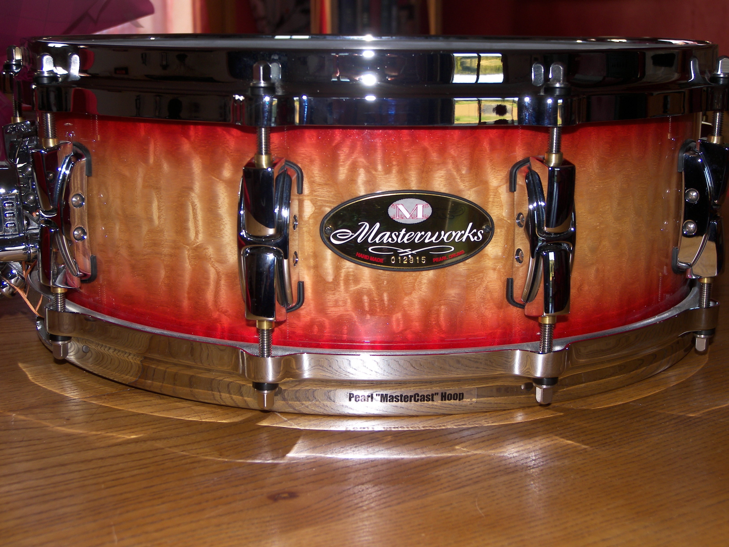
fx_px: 1179
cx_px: 364
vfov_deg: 26.1
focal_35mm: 56
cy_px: 274
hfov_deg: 34.3
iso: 50
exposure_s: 1/40
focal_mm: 11.8
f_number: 3.6
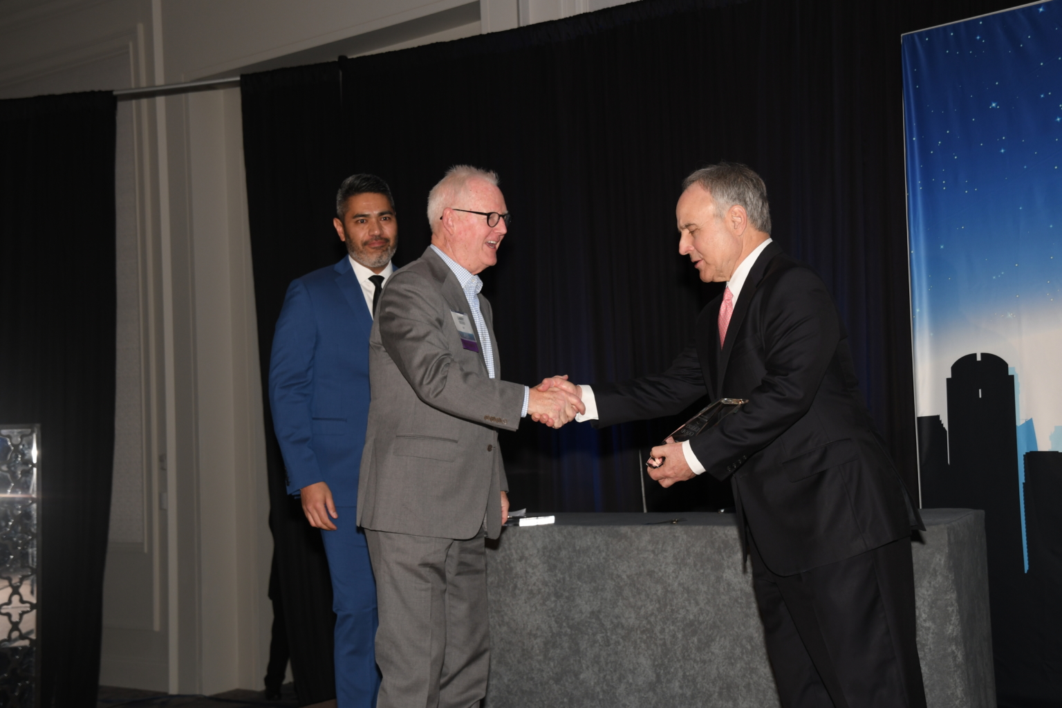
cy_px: 354
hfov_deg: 43.6
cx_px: 531
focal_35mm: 45
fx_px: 1327
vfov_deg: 29.9
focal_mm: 30
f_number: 5
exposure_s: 1/200
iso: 320
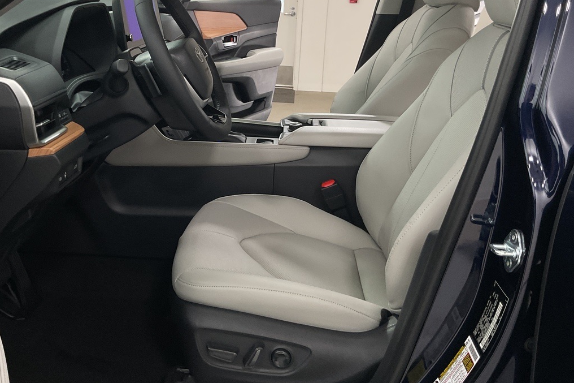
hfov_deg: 50.6
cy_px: 127
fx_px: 606
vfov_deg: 34.7
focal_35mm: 38
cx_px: 260
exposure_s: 1/120
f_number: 1.8
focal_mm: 3
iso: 50
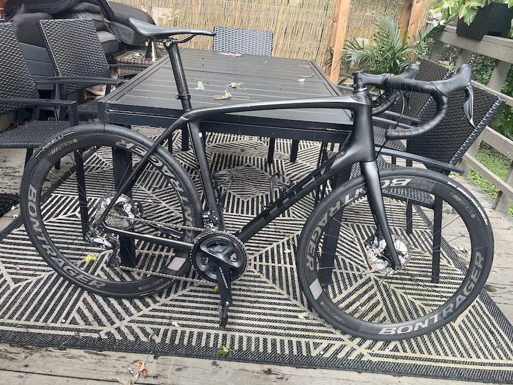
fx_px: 385
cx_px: 256
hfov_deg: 67.3
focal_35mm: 26
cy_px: 192
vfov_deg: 53.1
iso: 64
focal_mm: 5.7
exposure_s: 1/121
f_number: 1.5
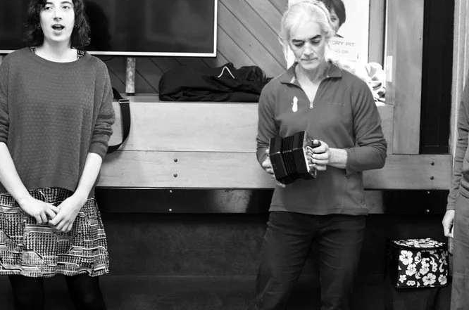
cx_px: 274
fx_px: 1024
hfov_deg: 25.8
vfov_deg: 17.2
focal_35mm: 79
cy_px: 132
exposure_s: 1/80
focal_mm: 35
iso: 320
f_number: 1.8
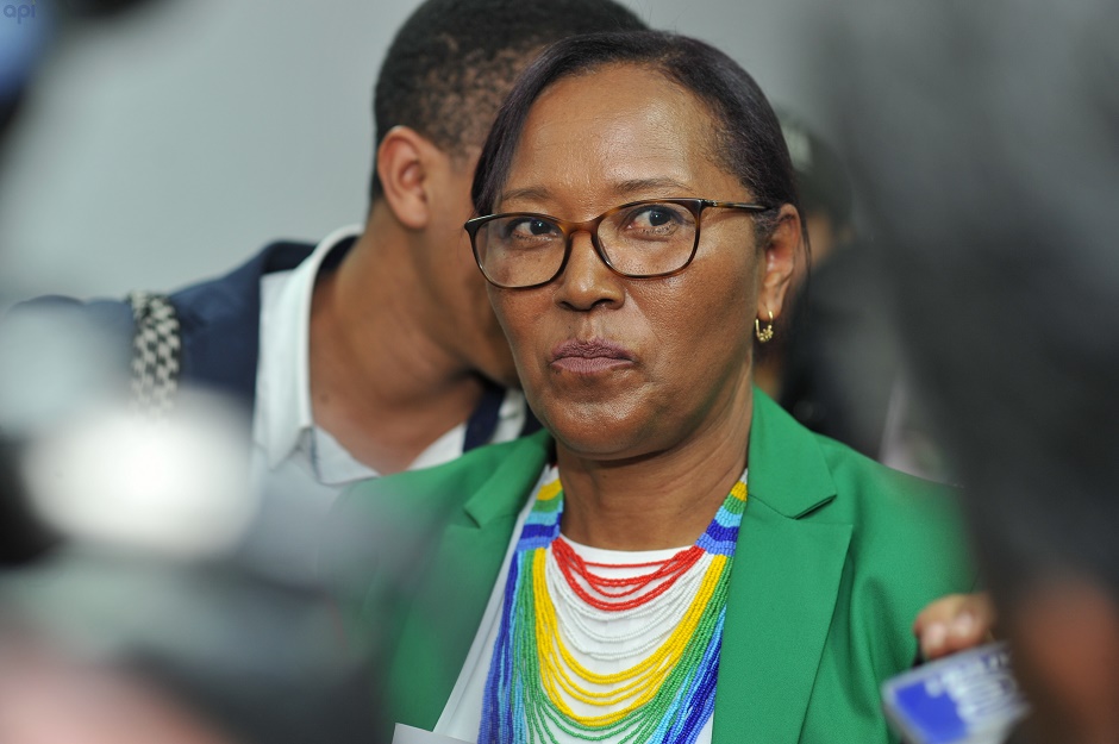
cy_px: 372
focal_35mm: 85
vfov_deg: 16.0
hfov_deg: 23.9
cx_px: 560
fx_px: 2640
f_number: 3.2
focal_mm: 85
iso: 500
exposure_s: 1/200
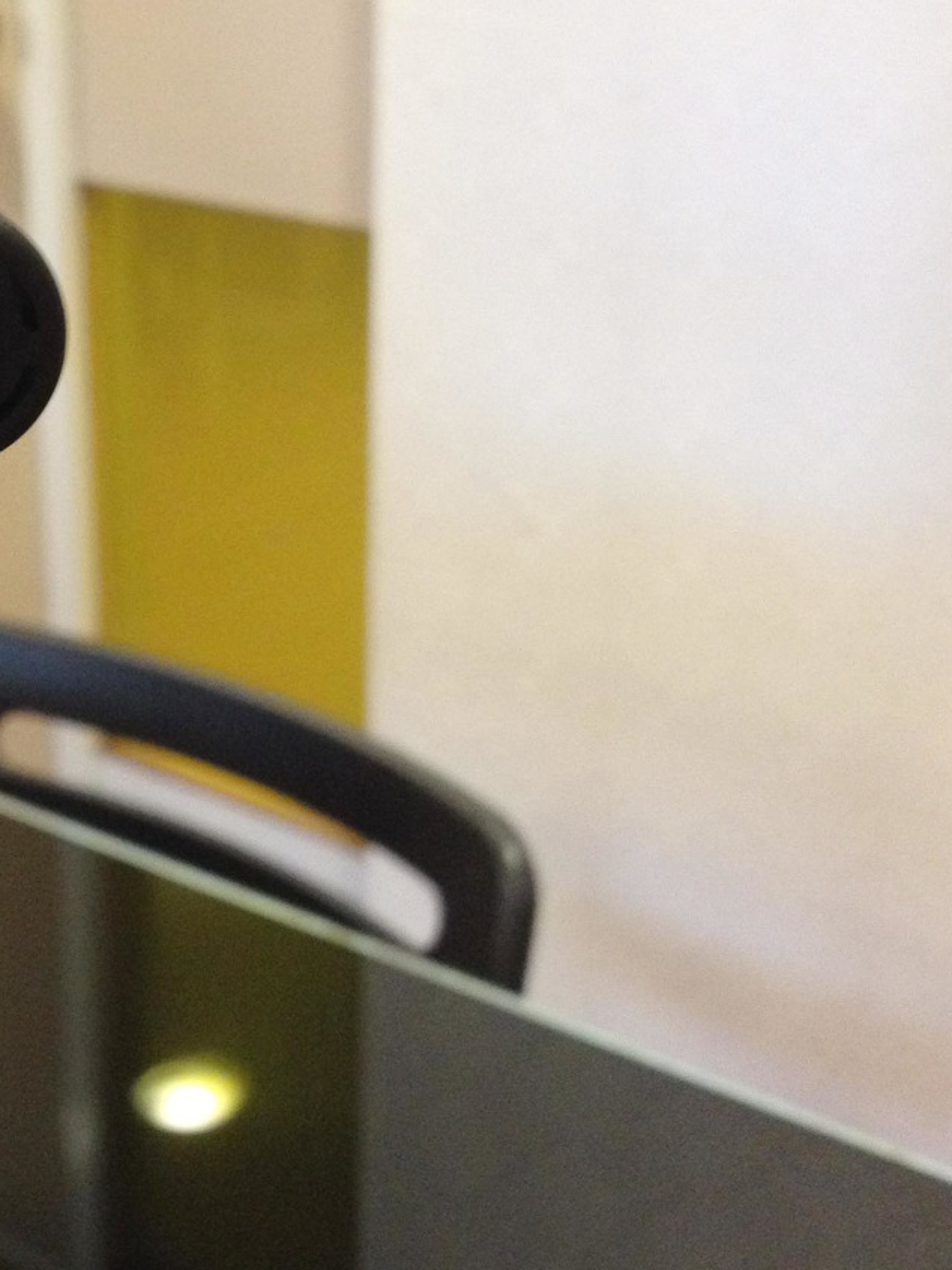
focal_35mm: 69
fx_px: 2530
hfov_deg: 20.8
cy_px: 586
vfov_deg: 28.1
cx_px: 83
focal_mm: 4.28
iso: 250
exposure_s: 1/20
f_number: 2.4
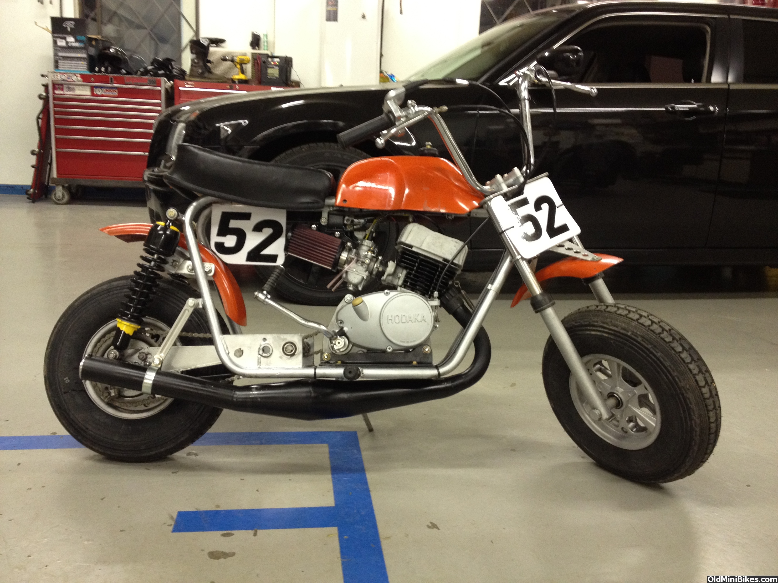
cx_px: 389
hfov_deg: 52.6
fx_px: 787
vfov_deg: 40.7
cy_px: 292
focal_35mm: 35
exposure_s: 1/20
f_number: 2.4
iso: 200
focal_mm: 4.28
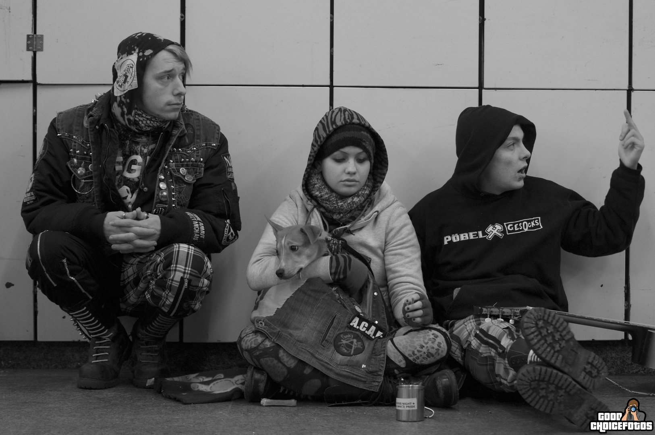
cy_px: 218
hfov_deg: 19.5
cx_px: 328
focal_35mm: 105
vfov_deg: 13.0
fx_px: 1908
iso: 1250
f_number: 2.8
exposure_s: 1/125
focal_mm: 70
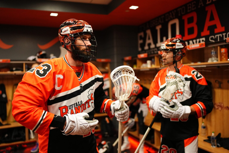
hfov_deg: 54.4
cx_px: 114
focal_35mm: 35
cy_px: 76
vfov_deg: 37.9
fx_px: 223
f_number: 1.4
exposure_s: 1/400
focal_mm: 35
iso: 2000
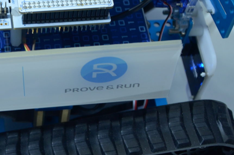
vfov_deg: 12.7
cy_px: 36
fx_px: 694
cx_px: 30
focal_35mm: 107
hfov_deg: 18.9
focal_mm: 30
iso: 500
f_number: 4.5
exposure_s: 1/80
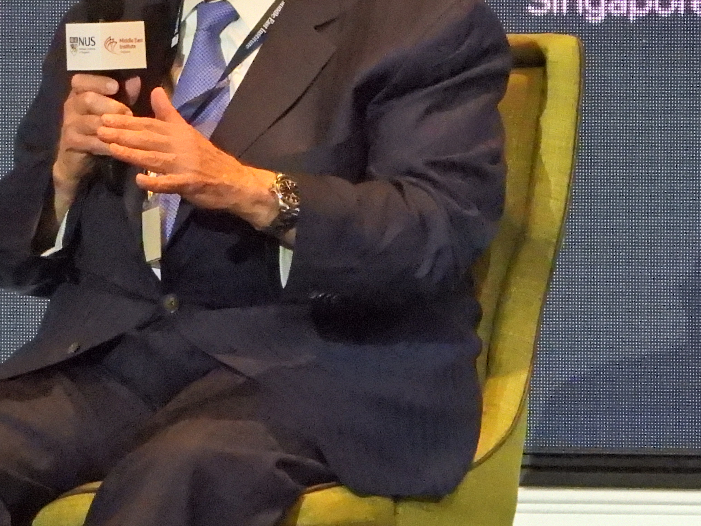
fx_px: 18367
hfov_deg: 2.2
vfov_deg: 1.6
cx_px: 270
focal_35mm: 907
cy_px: -39
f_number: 5.6
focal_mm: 71.9
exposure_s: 1/160
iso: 3200
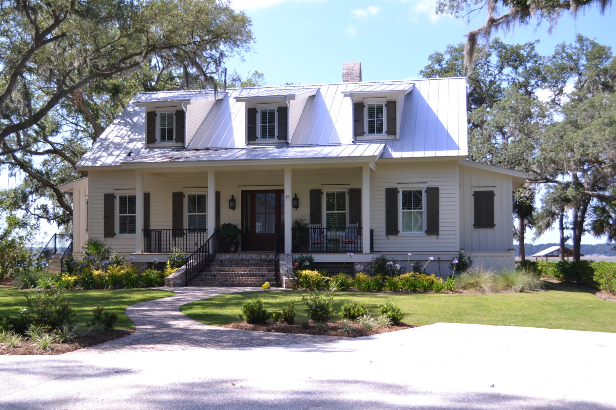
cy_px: 218
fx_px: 753
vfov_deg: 30.5
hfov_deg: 44.5
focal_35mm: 44
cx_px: 281
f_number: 5
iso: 800
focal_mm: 26
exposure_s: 1/2000
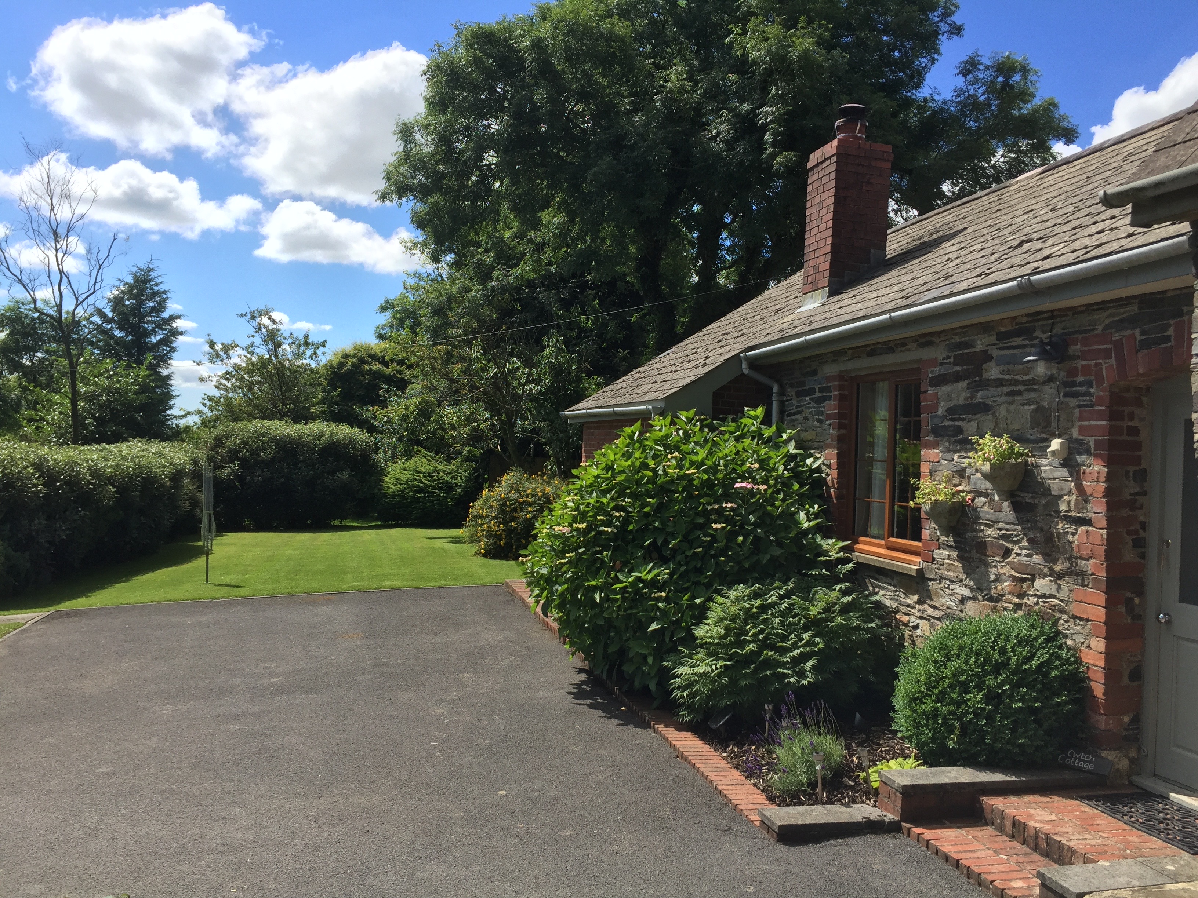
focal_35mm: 29
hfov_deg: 61.7
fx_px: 1004
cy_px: 449
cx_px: 599
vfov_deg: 48.2
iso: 32
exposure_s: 1/1799
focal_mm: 4.15
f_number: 2.2
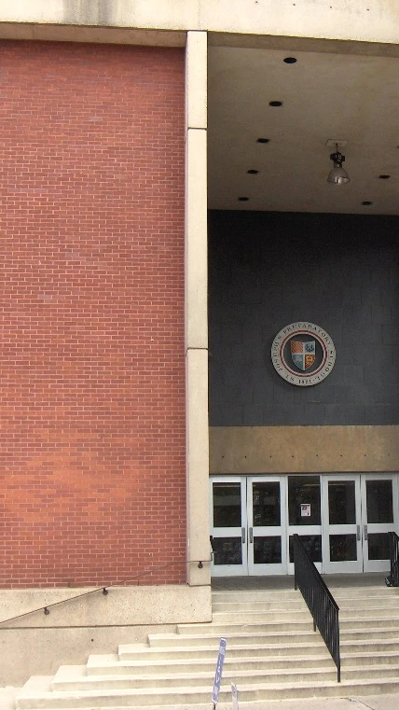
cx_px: 356
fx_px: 1072
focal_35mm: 57
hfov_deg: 20.7
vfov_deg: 36.6
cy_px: 353
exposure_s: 1/351
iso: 100
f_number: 2.8
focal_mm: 8
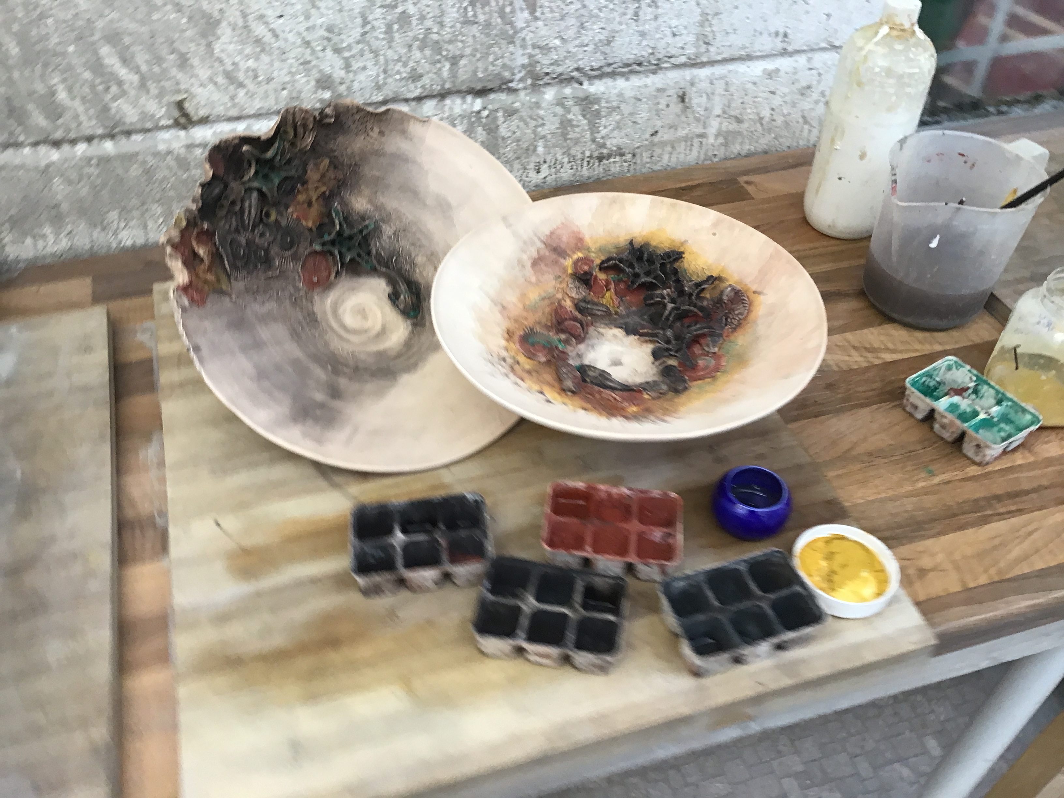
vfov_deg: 45.4
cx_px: 532
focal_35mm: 31
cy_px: 399
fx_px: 953
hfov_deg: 58.4
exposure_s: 1/33
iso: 80
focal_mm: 3.3
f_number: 2.4
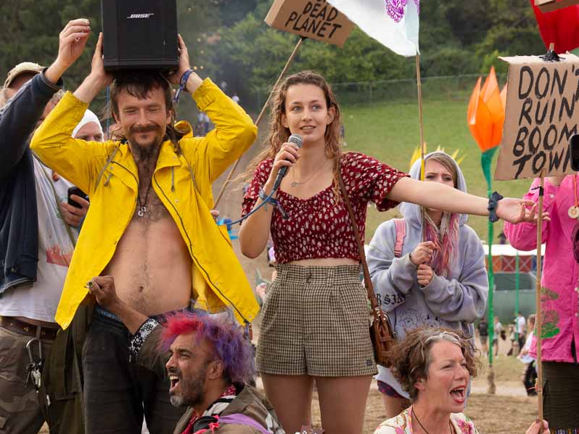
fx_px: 2721
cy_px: 282
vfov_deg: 9.1
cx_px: 290
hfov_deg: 12.1
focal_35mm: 163
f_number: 10
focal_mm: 75
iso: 500
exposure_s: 1/400
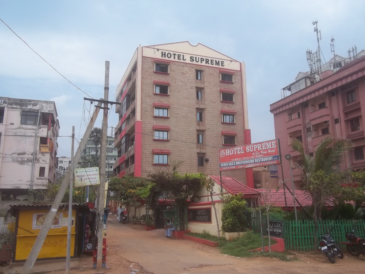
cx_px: 182
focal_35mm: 32
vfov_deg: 44.2
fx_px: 337
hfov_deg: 56.8
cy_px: 137
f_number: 5.5
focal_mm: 5.7
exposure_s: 1/500
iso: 80
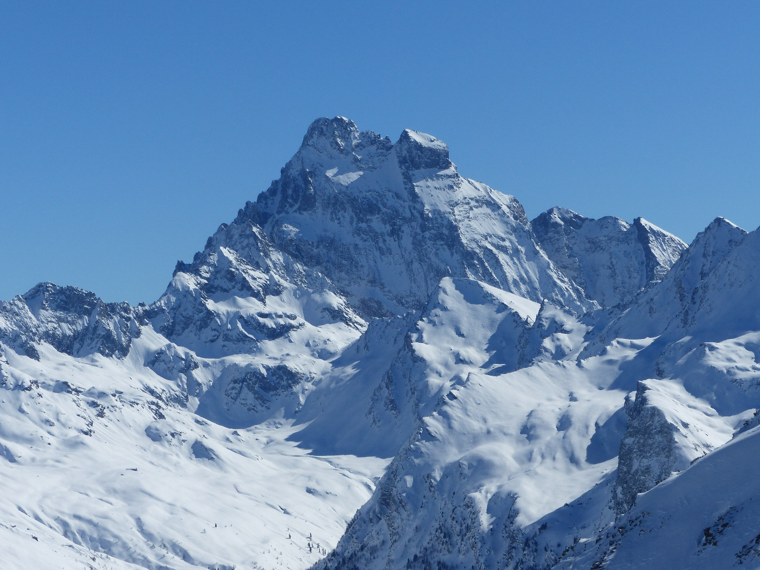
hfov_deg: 14.3
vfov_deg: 10.7
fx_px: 3030
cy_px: 285
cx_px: 380
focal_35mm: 138
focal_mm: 24.8
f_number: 5.6
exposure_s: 1/1600
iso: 100
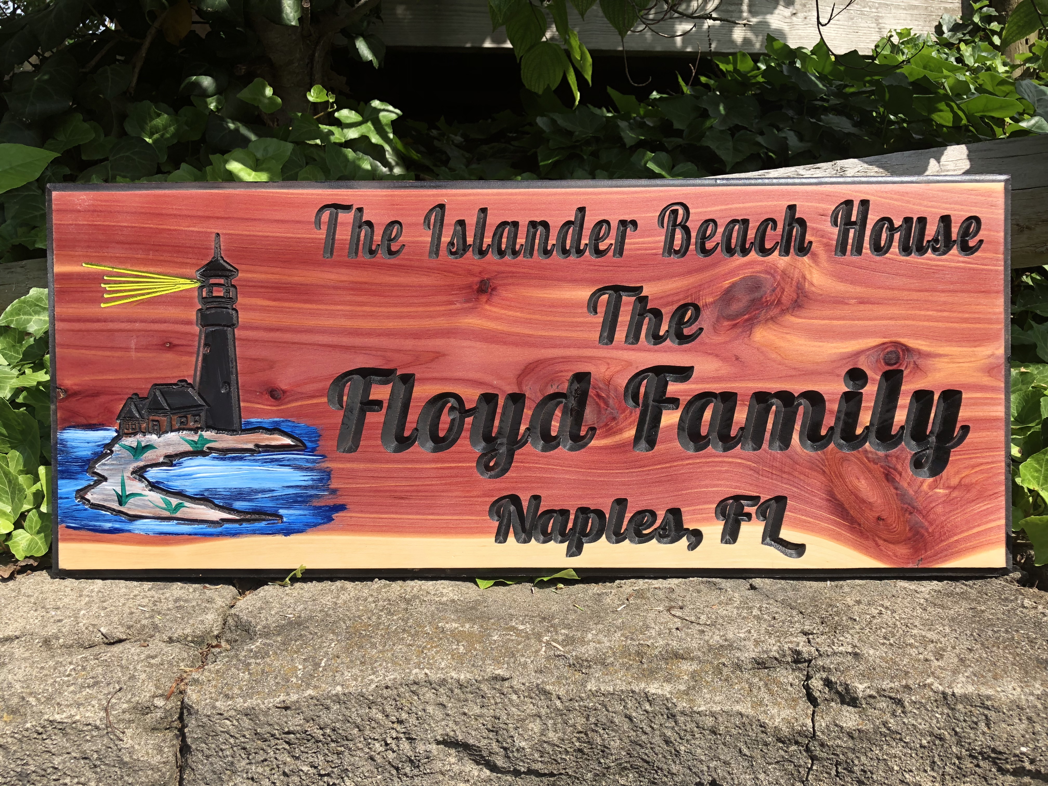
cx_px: 524
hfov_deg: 63.4
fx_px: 848
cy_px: 393
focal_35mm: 28
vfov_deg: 49.7
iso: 20
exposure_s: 1/906
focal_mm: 3.99
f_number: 1.8
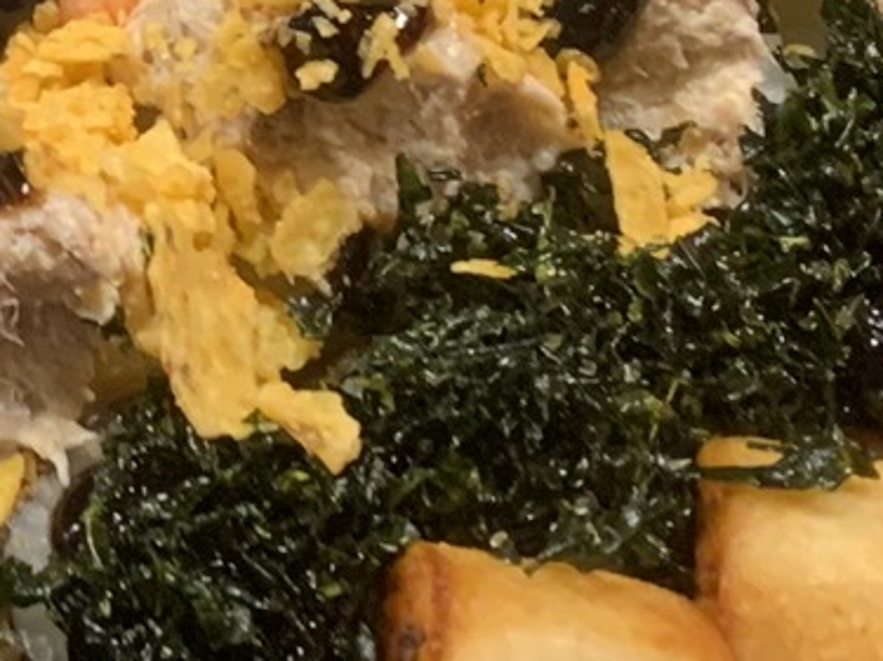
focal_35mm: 142
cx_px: -457
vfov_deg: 10.2
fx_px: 3621
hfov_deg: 13.1
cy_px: -238
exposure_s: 1/60
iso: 320
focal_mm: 4.25
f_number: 1.8
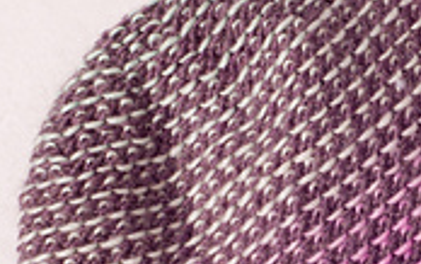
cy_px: 258
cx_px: 373
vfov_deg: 6.0
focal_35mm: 220
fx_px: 2526
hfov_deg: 9.5
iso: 200
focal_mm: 50
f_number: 13
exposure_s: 1/100
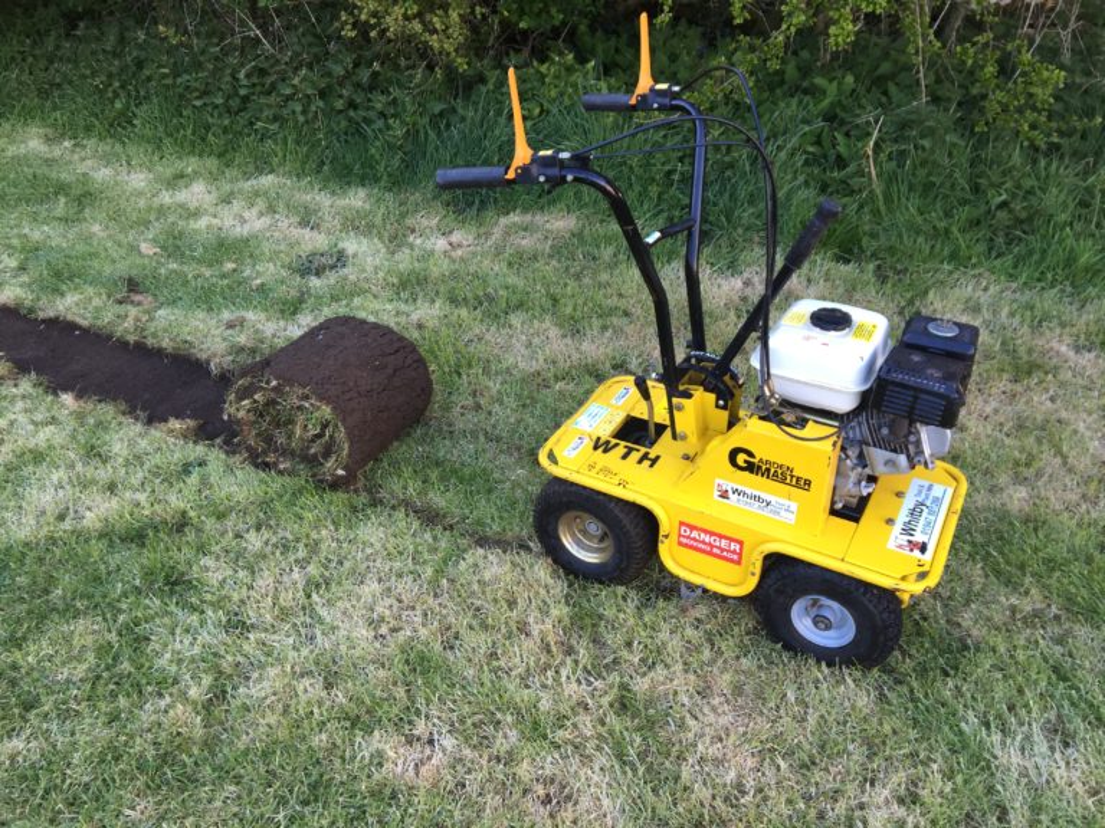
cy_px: 414
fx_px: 926
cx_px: 552
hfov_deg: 61.7
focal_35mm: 29
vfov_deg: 48.2
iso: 32
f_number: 2.2
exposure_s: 1/60
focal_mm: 4.15
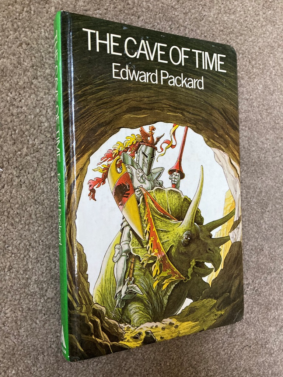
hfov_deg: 49.7
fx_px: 305
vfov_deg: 63.4
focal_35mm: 28
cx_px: 142
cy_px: 188
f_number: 1.8
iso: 320
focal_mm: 3.99
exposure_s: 1/48
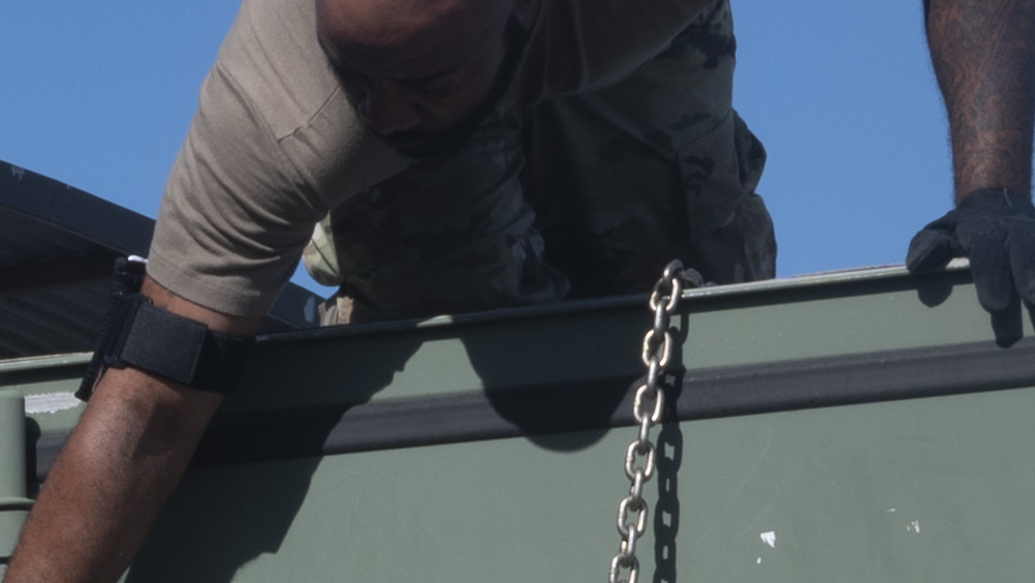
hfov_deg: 9.9
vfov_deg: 5.7
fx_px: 5874
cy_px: 695
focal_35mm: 214
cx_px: -174
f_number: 20
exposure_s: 1/100
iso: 160
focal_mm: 35
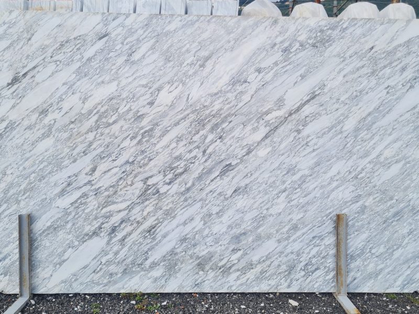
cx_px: 210
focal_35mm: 26
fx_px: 315
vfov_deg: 53.1
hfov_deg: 67.3
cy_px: 157
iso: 50
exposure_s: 1/1640
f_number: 1.8
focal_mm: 5.4
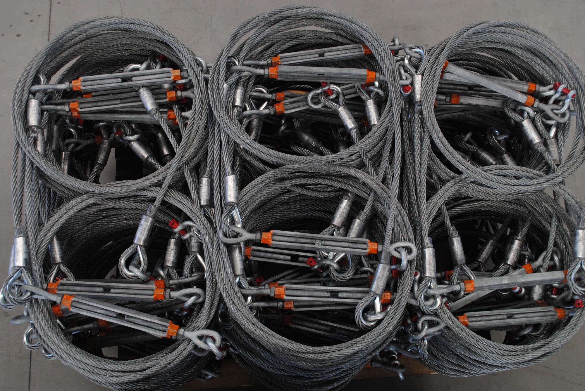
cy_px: 196
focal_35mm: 39
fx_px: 635
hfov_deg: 49.5
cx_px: 292
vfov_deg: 34.3
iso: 400
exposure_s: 1/80
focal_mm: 26
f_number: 5.6
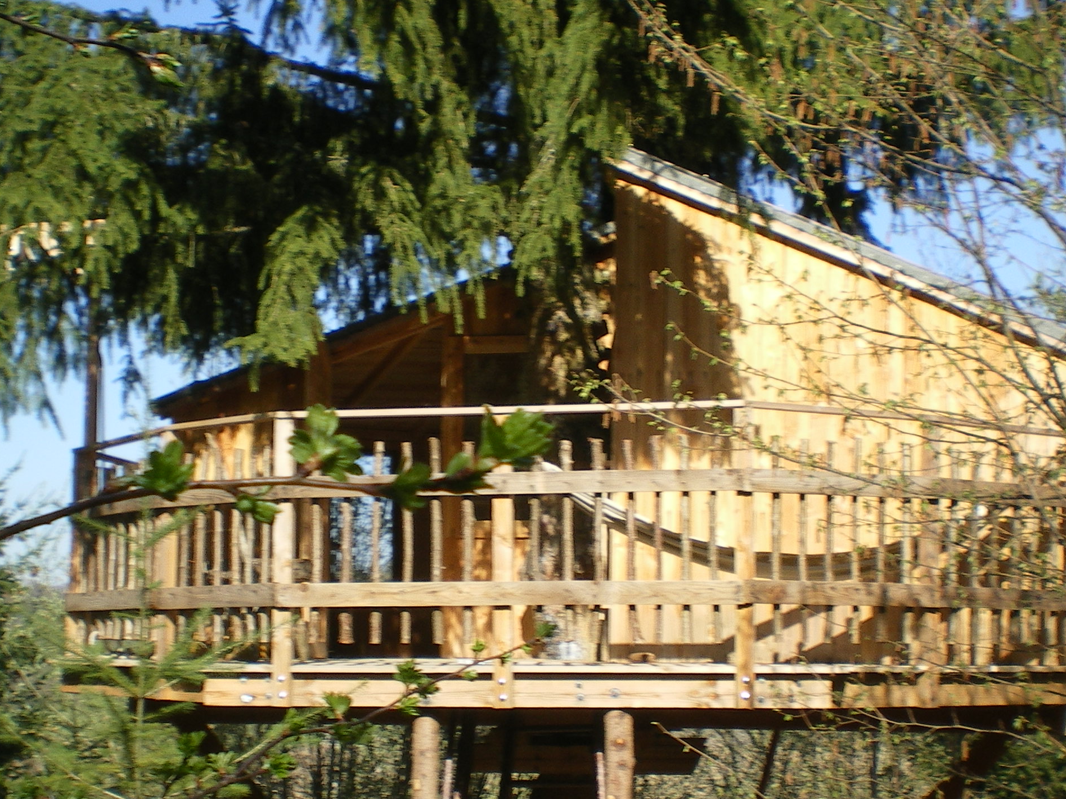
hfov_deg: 31.2
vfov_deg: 23.6
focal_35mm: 62
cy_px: 508
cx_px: 586
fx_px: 1909
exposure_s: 1/250
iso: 50
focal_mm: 6.3
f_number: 4.6
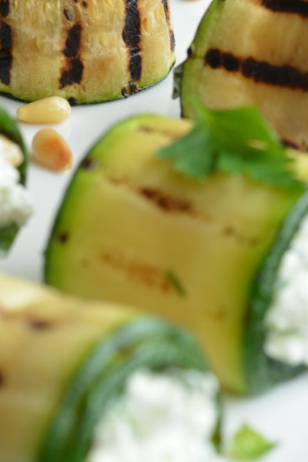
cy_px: 195
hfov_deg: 5.0
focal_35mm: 275
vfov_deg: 7.5
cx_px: 122
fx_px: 3527
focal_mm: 105
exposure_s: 1/2
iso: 125
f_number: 14
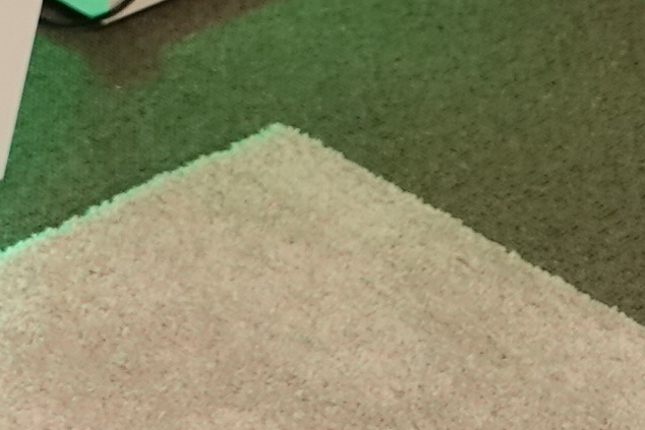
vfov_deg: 6.7
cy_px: -755
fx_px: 3405
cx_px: -1247
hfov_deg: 8.9
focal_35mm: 190
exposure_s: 1/40
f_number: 2.8
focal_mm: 11.26
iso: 640
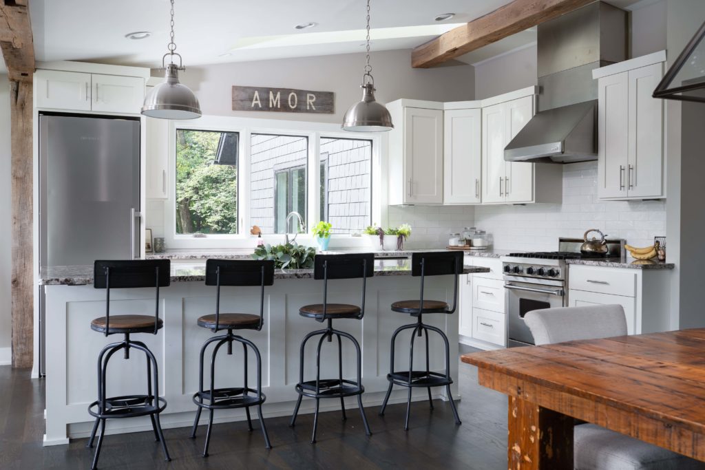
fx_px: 685
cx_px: 352
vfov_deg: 37.9
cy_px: 235
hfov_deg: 54.4
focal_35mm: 35
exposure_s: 1/13
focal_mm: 35
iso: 100
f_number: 8
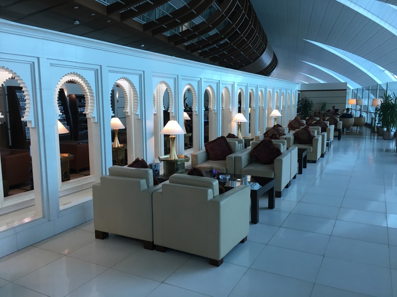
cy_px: 148
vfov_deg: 48.2
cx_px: 198
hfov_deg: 61.7
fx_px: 333
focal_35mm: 29
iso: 50
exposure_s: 1/33
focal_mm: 4.15
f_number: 2.2
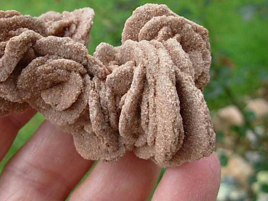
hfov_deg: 34.1
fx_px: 433
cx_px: 97
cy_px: 64
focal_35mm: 56
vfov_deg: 25.9
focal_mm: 6.3
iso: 50
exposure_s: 1/215
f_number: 2.9
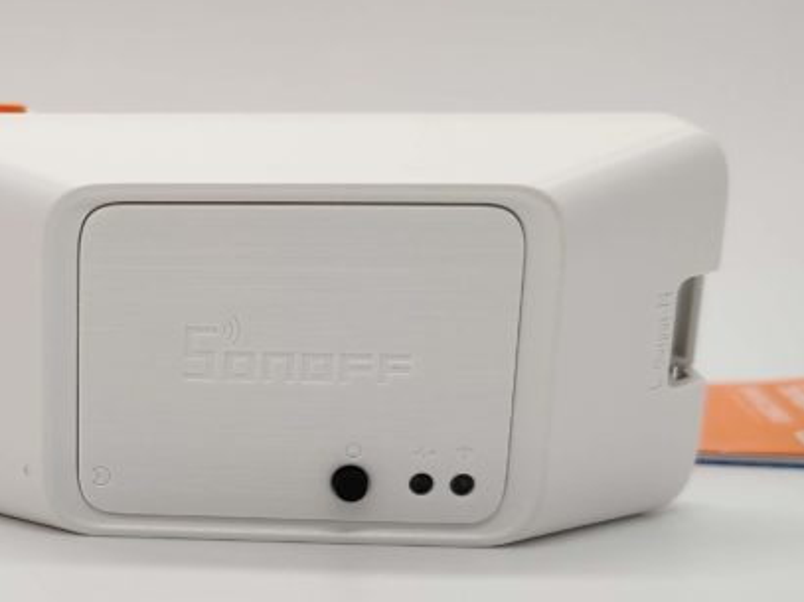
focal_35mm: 68
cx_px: -34
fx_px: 1579
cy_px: 353
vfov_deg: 21.6
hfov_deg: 26.7
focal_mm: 4.75
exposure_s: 1/378
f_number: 1.65
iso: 100
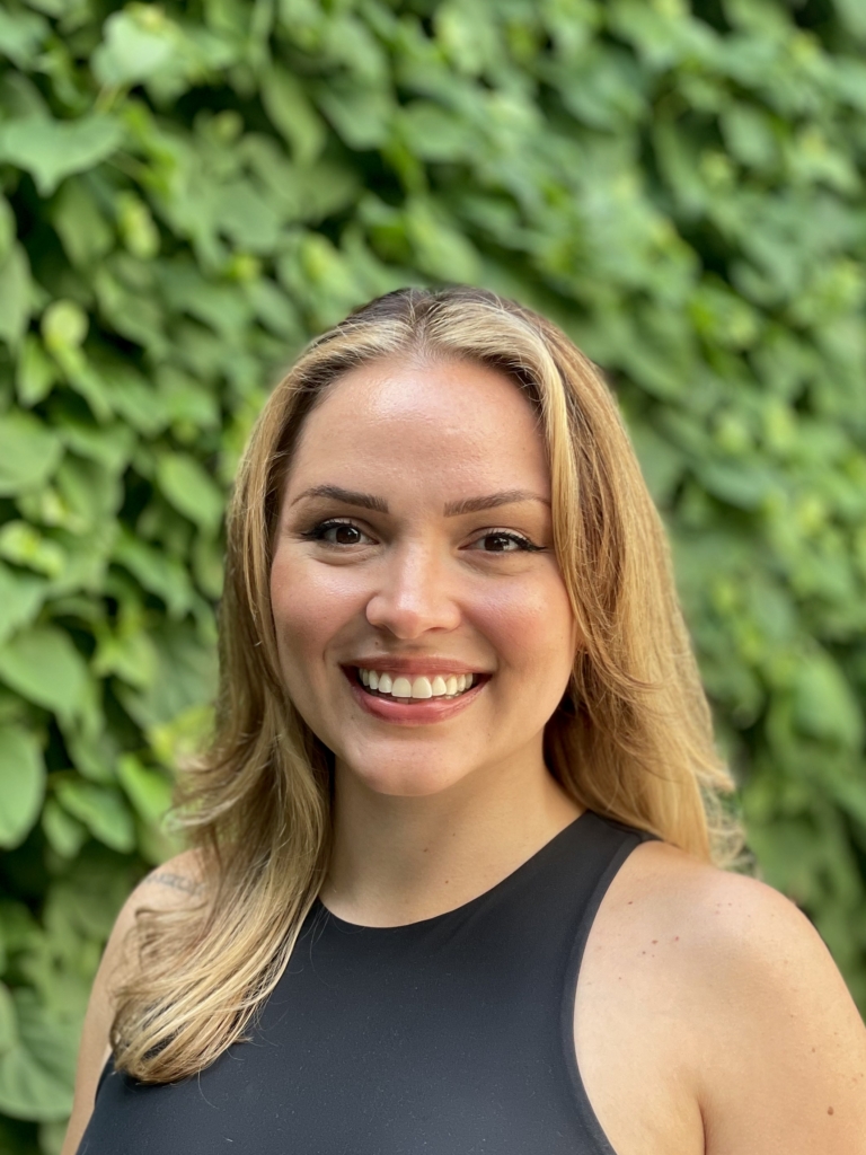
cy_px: 578
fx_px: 1735
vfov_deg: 36.8
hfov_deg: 28.0
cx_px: 433
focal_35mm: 52
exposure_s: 1/122
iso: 32
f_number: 2
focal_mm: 6
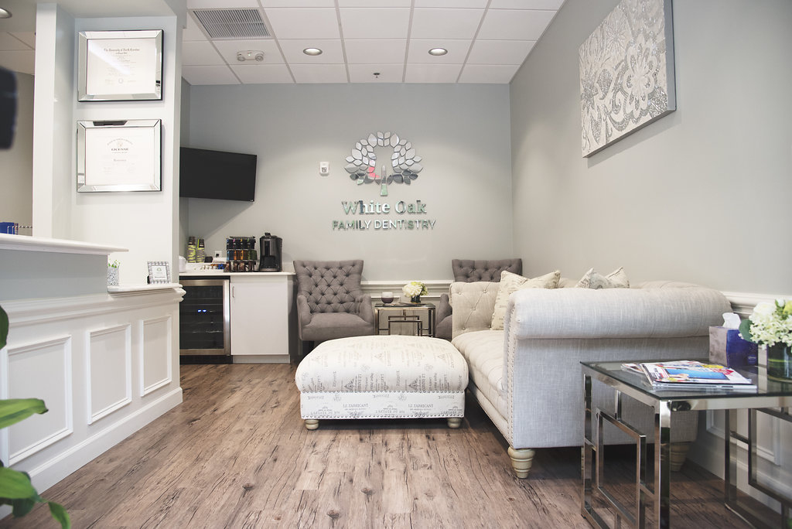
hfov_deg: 73.7
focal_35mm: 24
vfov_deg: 53.2
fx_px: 528
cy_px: 264
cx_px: 396
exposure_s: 1/100
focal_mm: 24
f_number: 5
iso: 800
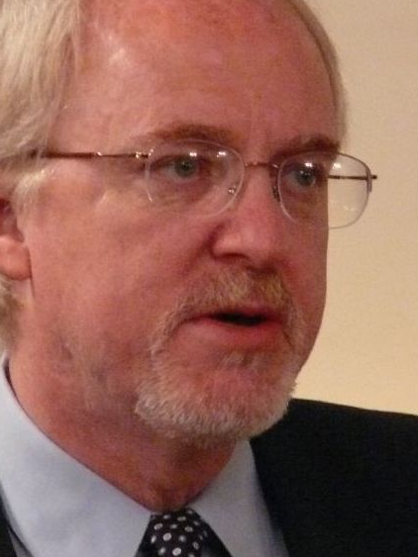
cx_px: 171
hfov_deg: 2.3
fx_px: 10244
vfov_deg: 3.1
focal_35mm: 636
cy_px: 228
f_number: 3.7
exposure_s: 1/30
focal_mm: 88.8
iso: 800
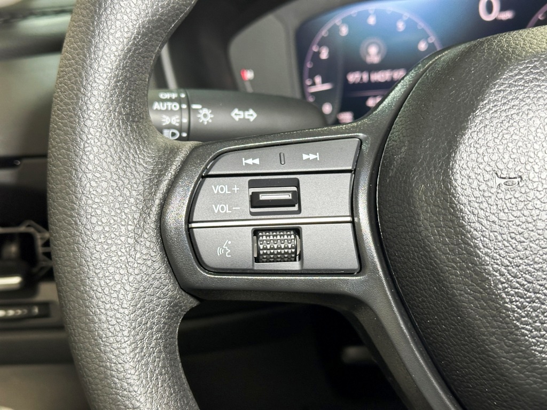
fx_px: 758
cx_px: 274
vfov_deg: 30.3
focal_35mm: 48
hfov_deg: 39.7
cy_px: 205
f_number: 1.78
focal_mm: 6.86
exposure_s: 1/40
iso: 320
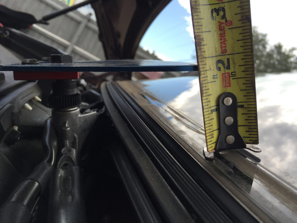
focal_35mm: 29
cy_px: 112
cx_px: 148
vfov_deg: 48.2
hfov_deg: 61.7
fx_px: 249
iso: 32
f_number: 2.2
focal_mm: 4.15
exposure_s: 1/628
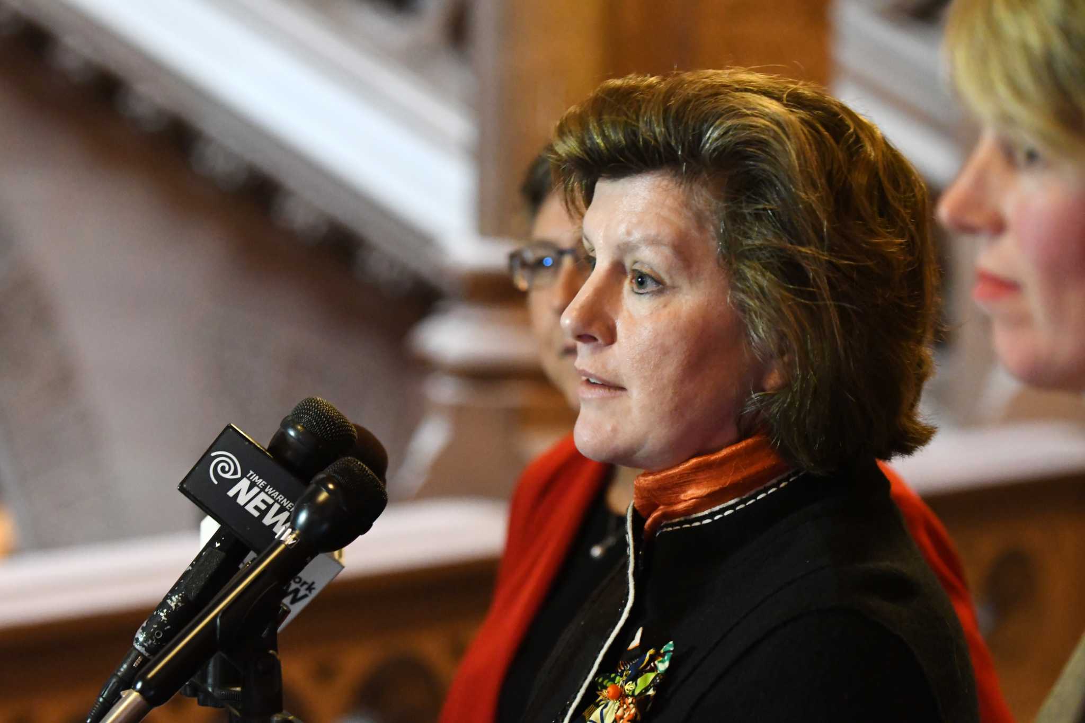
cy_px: 362
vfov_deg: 11.7
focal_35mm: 117
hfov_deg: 17.5
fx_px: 3526
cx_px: 542
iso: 6400
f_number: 2.8
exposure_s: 1/80
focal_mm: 78
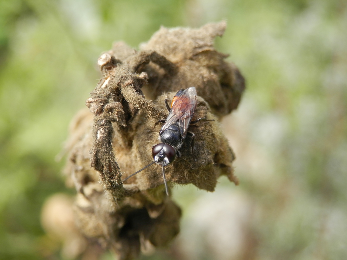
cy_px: 130
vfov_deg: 22.3
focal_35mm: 66
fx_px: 662
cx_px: 174
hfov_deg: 29.4
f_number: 4.4
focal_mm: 11.9
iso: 80
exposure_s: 1/125
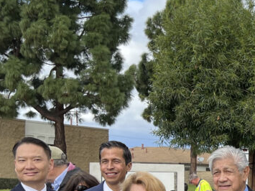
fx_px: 648
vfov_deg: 16.4
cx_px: 314
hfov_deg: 20.7
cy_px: 197
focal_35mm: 88
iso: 50
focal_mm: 5.7
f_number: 1.5
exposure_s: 1/1698
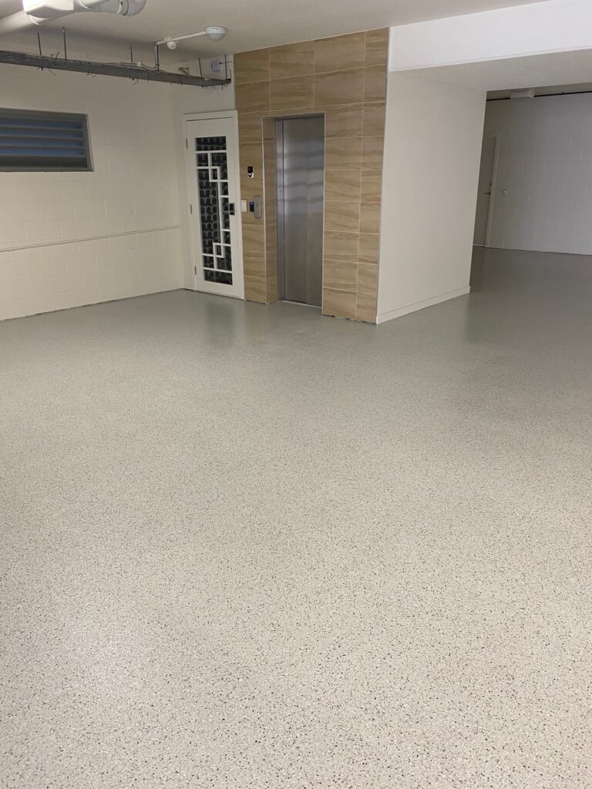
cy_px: 394
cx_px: 296
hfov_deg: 53.1
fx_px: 593
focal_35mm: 26
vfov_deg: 67.3
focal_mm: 4.25
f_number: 1.8
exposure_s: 1/50
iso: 64
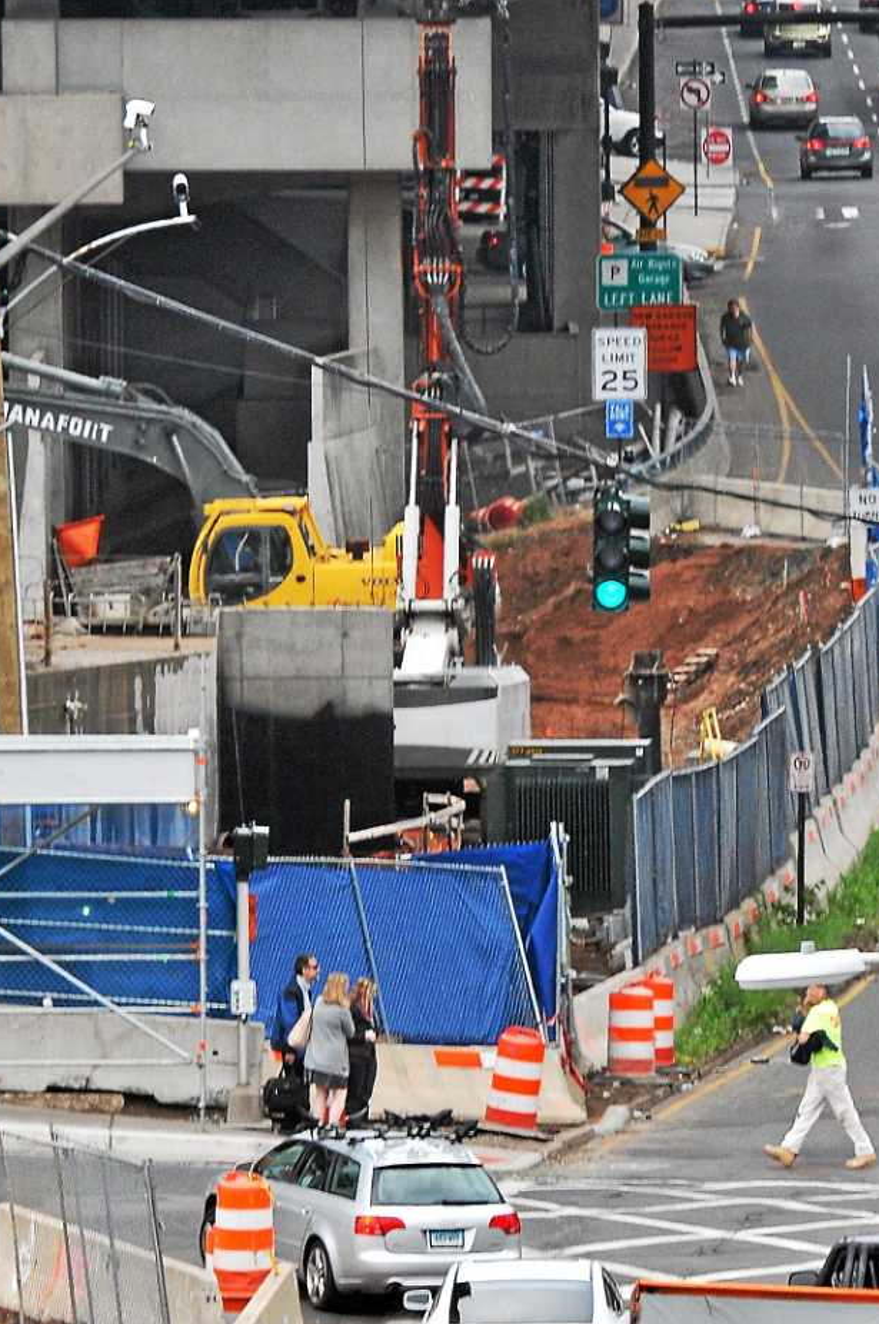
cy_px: 765
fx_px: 19497
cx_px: 430
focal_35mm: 531
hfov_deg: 2.6
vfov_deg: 3.9
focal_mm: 160
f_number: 8
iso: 400
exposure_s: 1/320
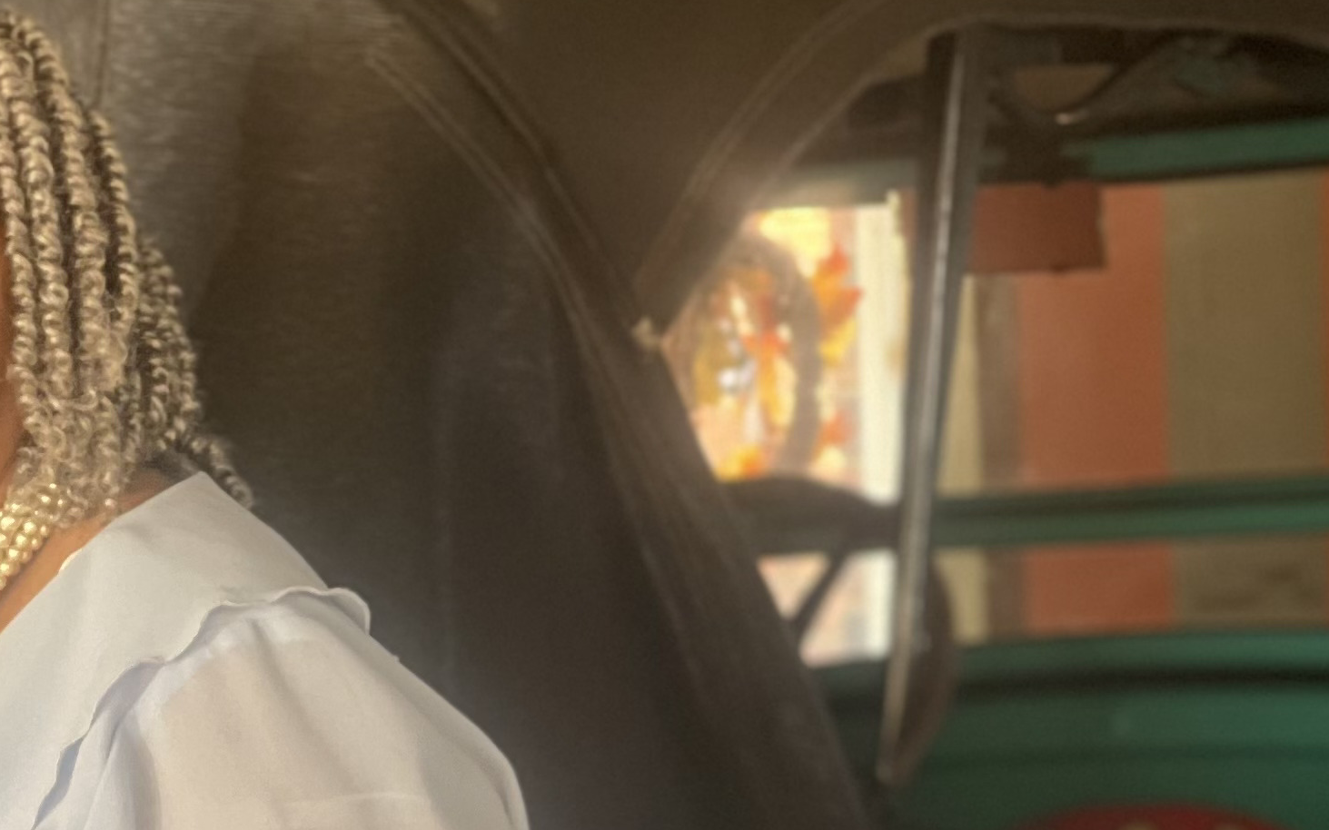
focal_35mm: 225
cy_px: 1369
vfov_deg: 5.8
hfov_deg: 9.3
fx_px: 8148
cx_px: 89
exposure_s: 1/60
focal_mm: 9
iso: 125
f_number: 2.8
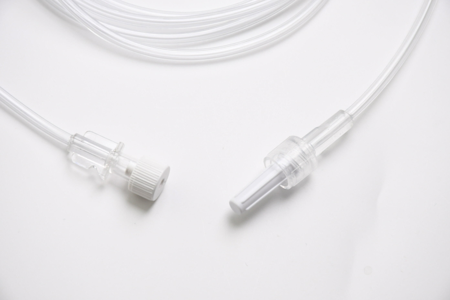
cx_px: 225
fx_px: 2625
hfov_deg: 9.8
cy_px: 150
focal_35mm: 210
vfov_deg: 6.5
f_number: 10
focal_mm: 140
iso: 400
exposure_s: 1/250
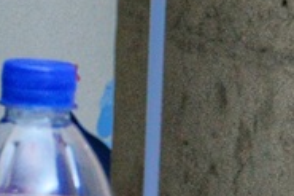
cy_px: -186
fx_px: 3019
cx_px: -427
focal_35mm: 370
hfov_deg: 5.4
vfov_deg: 3.7
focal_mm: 38
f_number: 4.8
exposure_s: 1/200
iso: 800
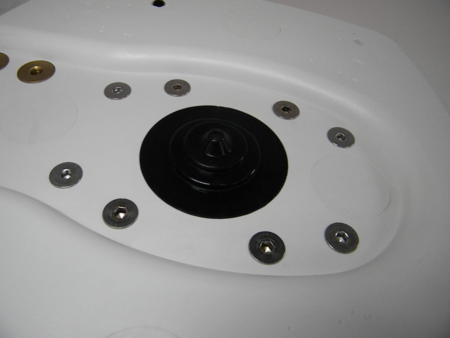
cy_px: 169
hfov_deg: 63.4
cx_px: 225
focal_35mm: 28
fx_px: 364
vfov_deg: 49.7
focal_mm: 5
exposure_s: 1/620
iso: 720
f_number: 7
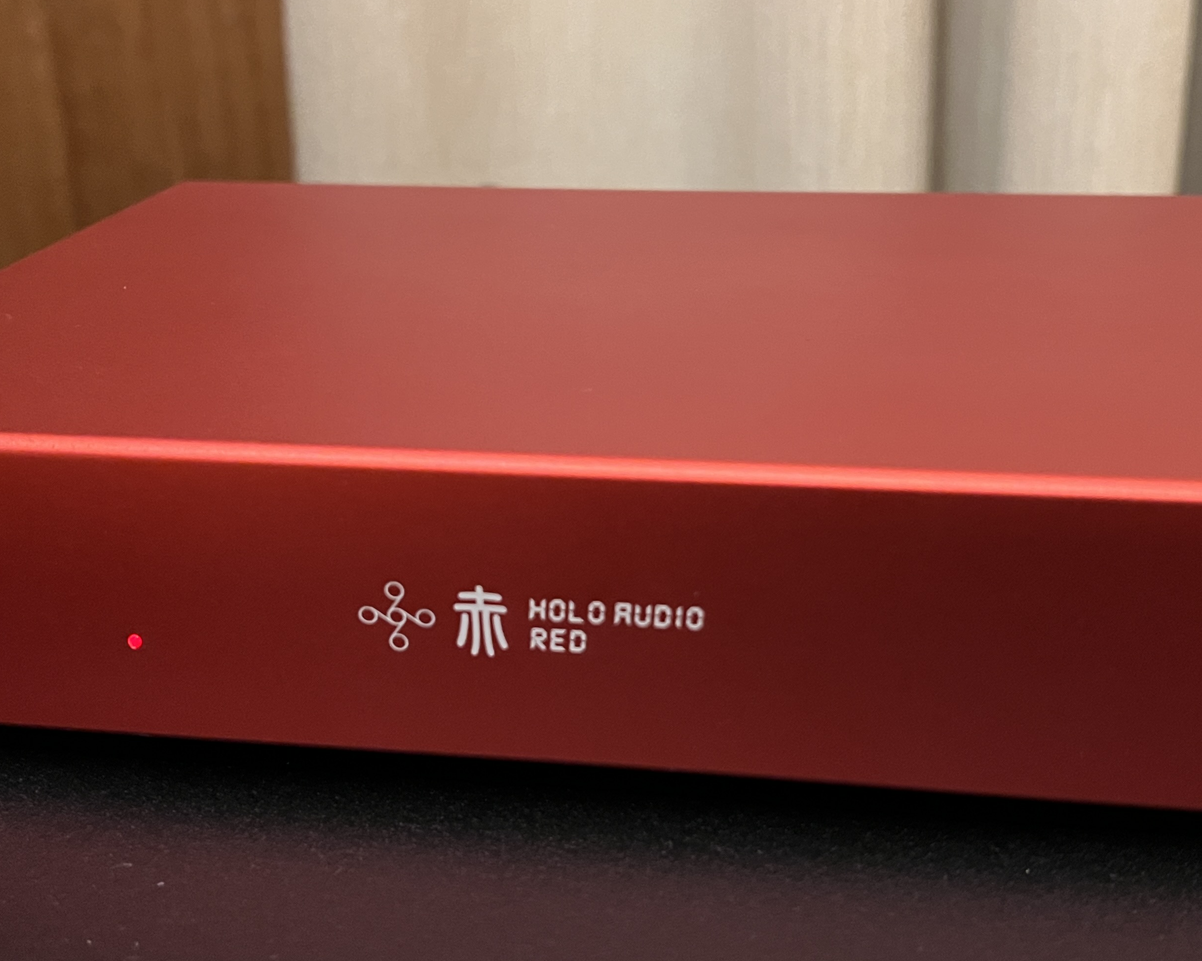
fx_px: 1494
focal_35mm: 42
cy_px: 454
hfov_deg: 43.8
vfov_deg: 35.7
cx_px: 658
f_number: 1.5
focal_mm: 5.7
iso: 500
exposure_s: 1/33
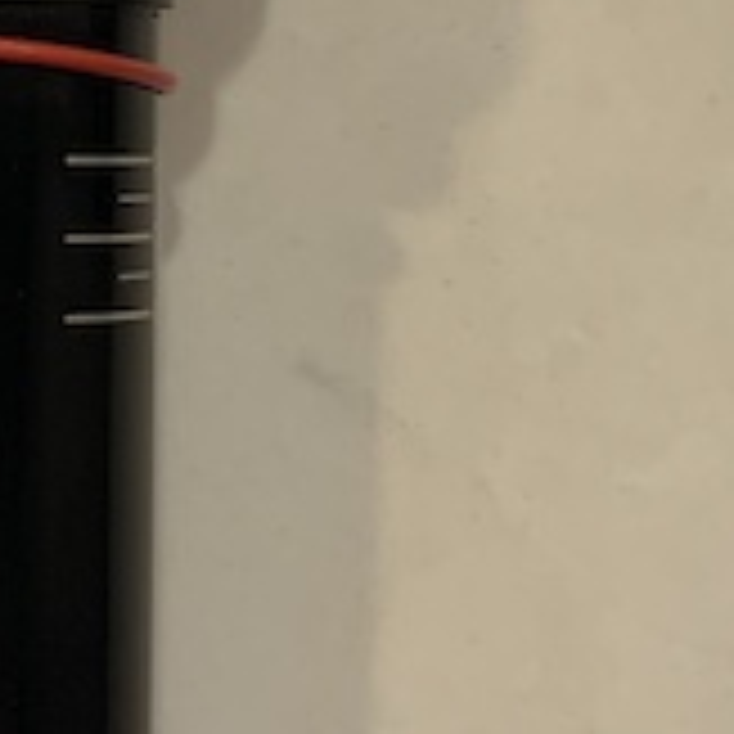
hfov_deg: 15.2
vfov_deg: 14.8
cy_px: -189
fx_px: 2711
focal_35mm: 113
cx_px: 0
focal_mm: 4.25
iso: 160
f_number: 1.8
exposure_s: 1/60
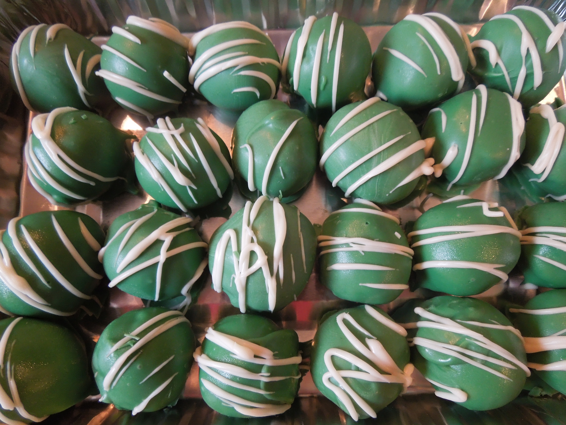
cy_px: 212
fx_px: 409
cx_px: 283
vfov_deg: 54.9
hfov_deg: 69.4
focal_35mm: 25
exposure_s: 1/25
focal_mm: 4.5
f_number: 3.3
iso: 400
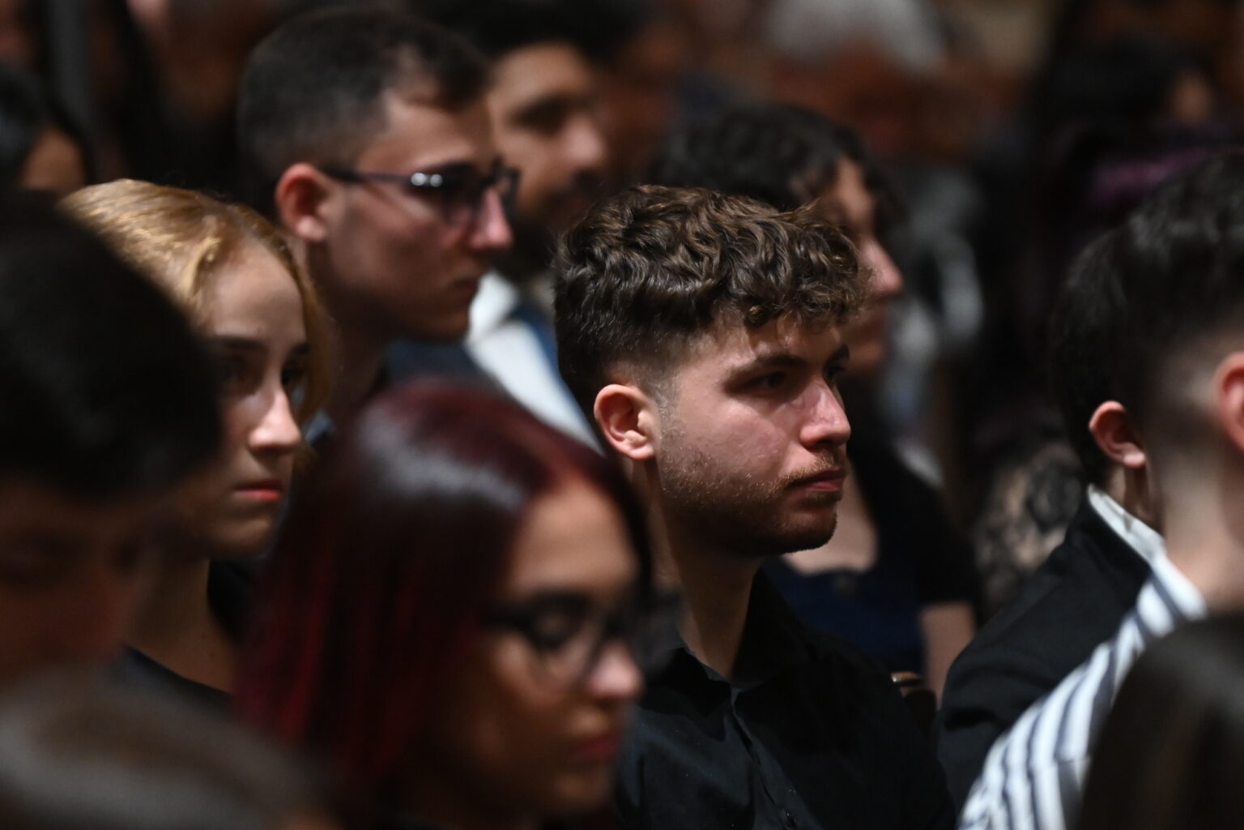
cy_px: 415
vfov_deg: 4.6
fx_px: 10366
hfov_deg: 6.9
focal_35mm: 300
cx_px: 622
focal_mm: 200
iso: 5000
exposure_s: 1/80
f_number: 2.8
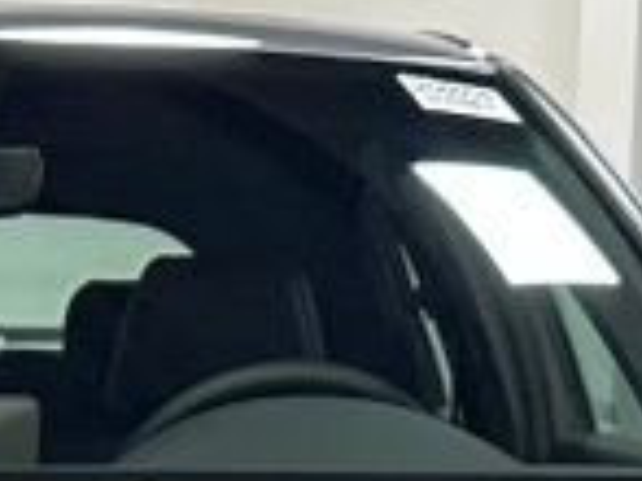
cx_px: -83
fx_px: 3095
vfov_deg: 8.1
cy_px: 1224
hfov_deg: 11.6
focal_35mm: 167
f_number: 1.78
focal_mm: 6.86
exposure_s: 1/60
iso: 320
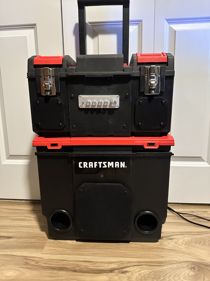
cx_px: 105
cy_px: 140
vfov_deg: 71.6
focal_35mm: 24
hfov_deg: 56.8
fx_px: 194
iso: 1000
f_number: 1.78
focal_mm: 6.86
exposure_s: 1/30
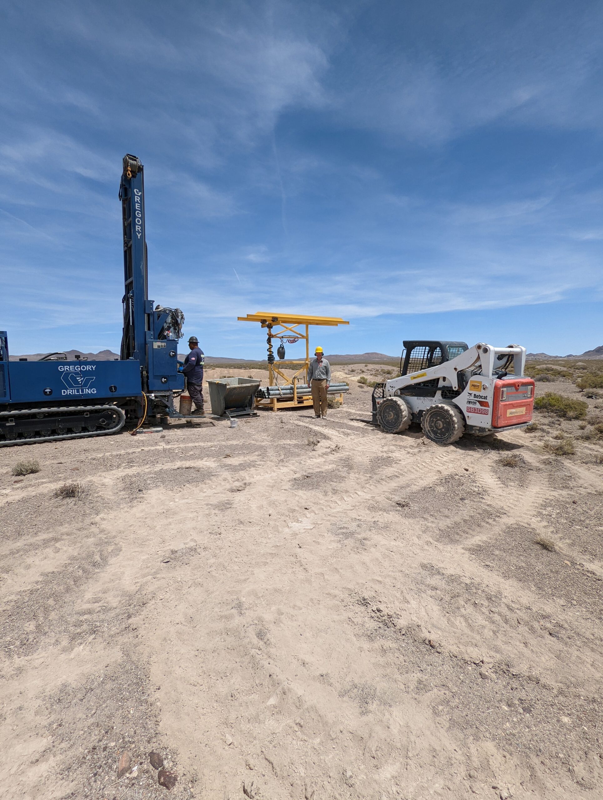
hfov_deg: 78.3
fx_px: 371
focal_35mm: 16
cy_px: 400
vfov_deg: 94.4
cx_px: 302
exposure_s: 1/1721
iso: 51
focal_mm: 2.35
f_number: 2.2
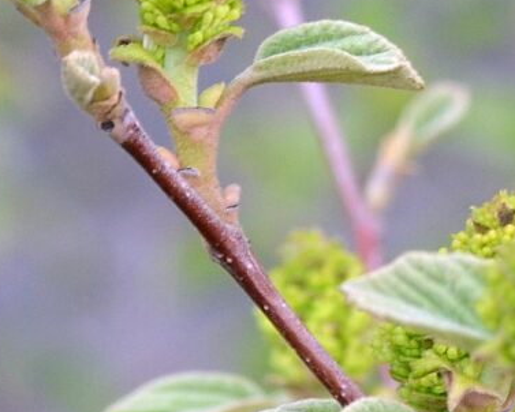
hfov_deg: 2.9
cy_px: 449
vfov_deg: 2.3
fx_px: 10172
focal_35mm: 667
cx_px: 1182
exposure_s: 1/125
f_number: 8
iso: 200
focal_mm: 70
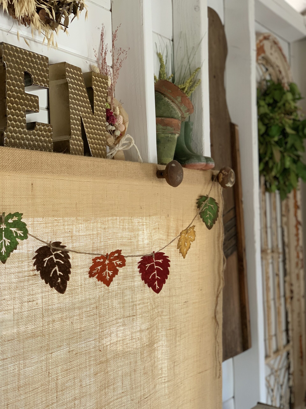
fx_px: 613
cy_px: 204
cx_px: 153
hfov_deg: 28.0
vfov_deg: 36.8
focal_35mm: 52
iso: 125
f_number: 2.4
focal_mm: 6
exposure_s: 1/122
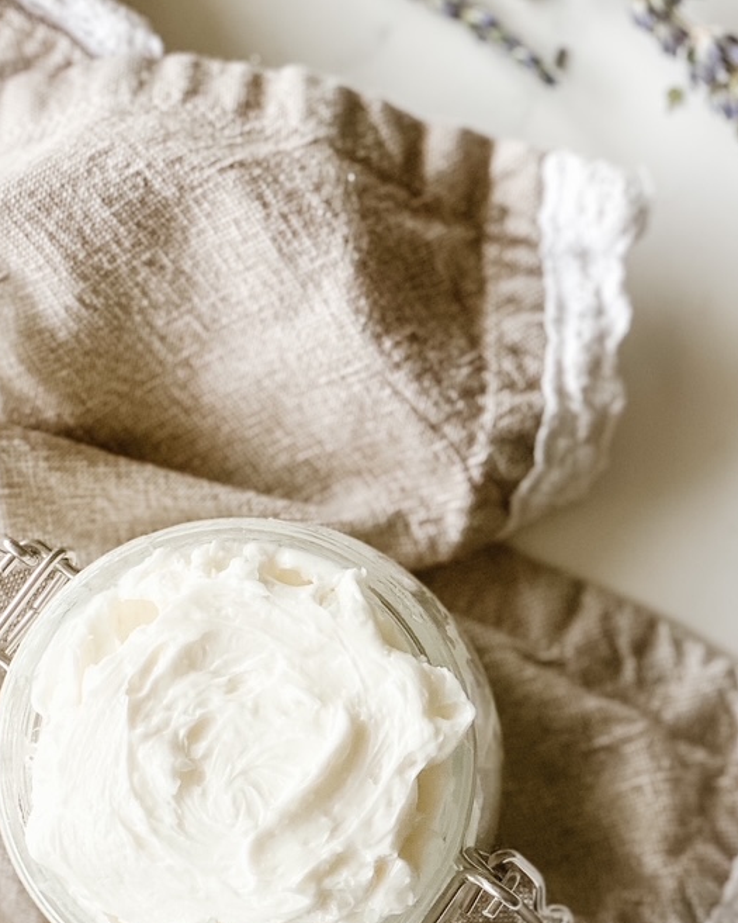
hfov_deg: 15.5
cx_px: 410
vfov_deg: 19.4
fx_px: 2702
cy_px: 516
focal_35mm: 99
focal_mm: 6
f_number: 2
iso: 40
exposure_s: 1/120
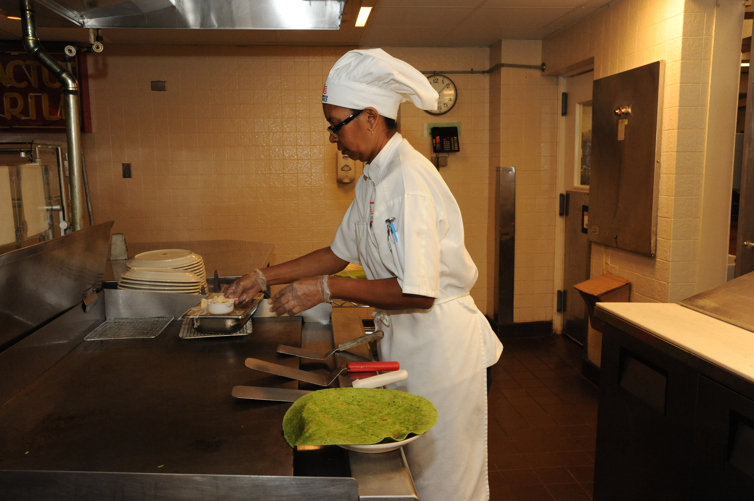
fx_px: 670
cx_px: 377
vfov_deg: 41.1
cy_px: 250
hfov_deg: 58.7
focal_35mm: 32
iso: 2500
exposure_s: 1/60
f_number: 9
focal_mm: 32
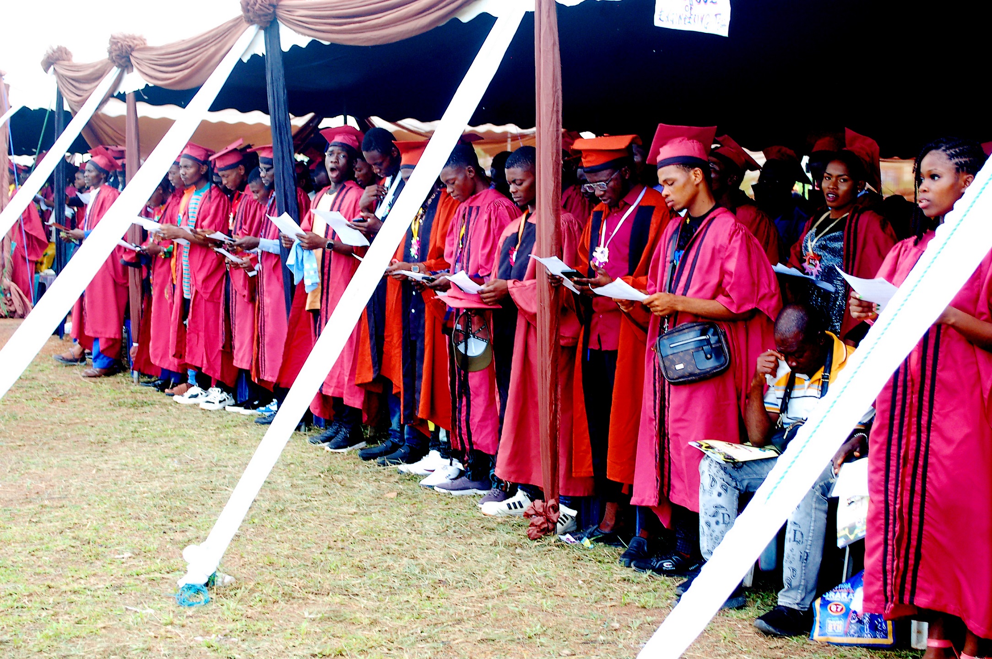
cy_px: 330
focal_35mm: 54
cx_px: 496
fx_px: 1486
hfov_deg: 36.9
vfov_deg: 25.0
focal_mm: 36
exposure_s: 1/125
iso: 400
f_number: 5.6
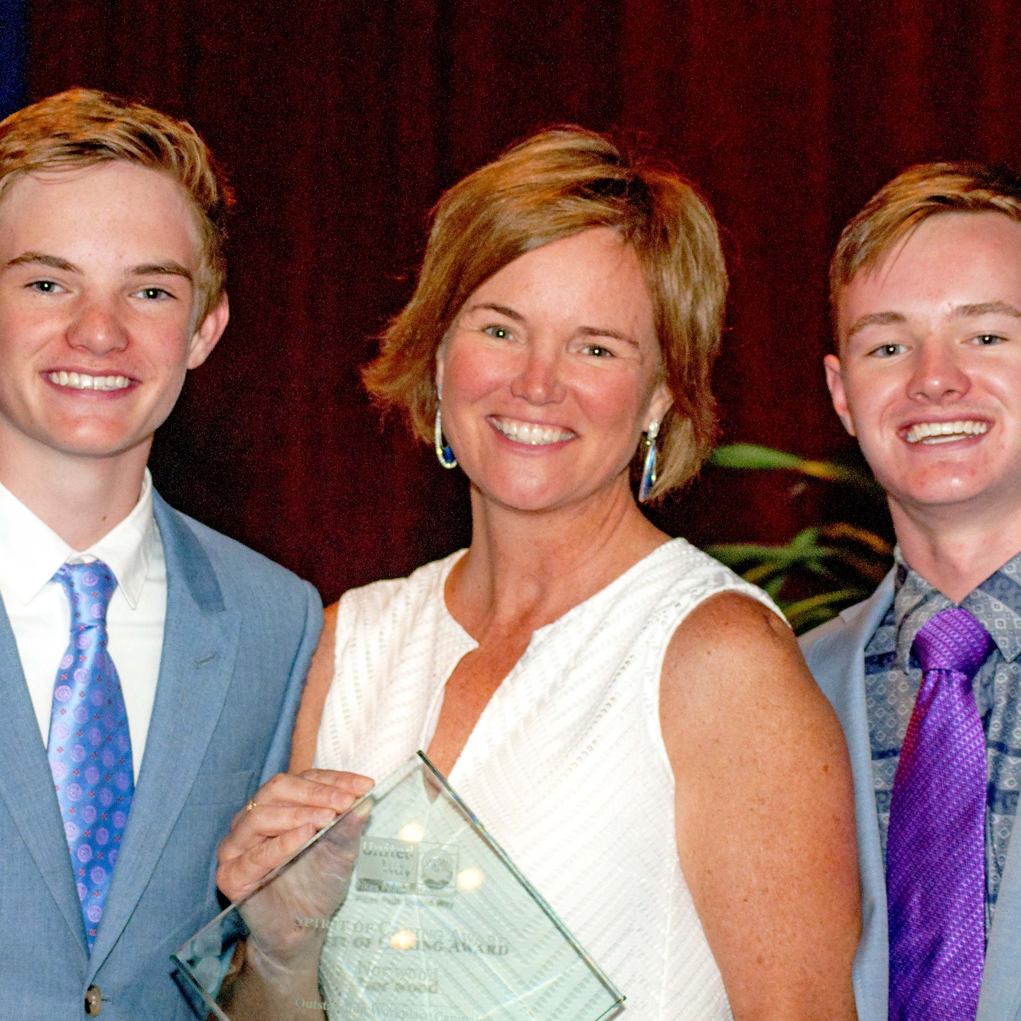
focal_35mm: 135
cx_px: 466
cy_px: 510
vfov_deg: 12.9
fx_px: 4505
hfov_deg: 12.9
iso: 400
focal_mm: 70
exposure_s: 1/100
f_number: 5.6
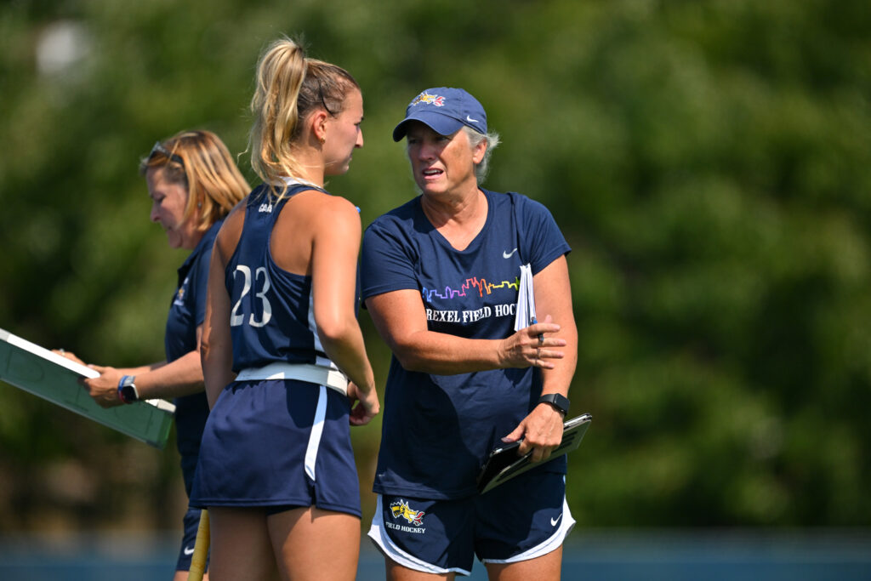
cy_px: 290
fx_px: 9678
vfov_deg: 3.4
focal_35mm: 400
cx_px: 436
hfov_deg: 5.2
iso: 400
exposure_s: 1/10000
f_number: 3.2
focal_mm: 400
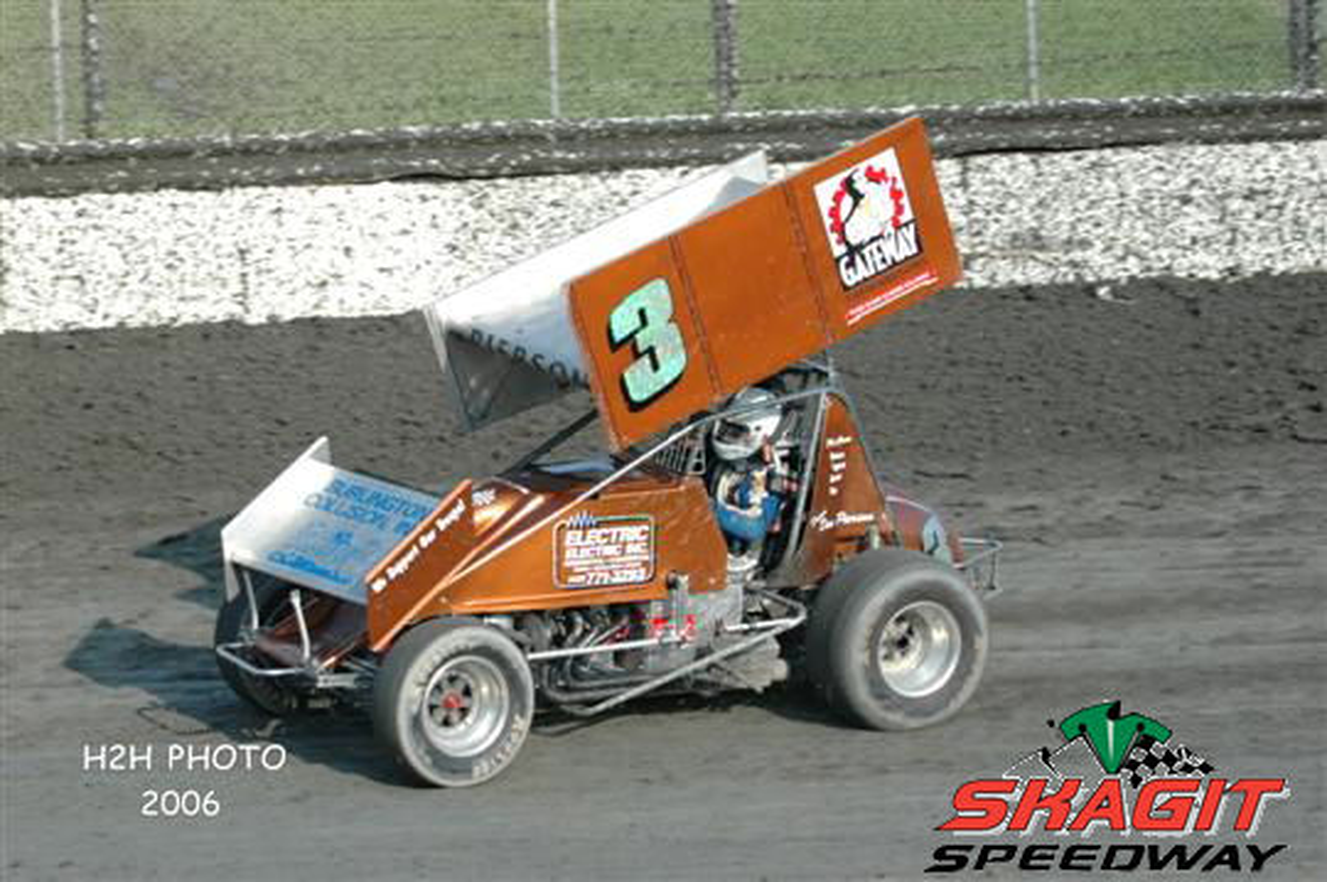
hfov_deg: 15.9
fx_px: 4751
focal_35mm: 129
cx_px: 664
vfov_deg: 10.6
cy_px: 441
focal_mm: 86
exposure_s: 1/1000
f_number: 4.5
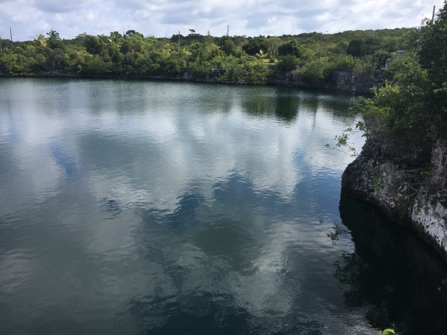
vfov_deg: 48.2
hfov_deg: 61.7
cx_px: 224
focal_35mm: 29
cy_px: 168
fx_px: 374
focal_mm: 4.15
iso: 25
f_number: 2.2
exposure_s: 1/1350
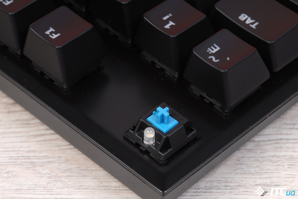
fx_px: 1305
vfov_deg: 8.7
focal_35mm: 158
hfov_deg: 13.0
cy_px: 100
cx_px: 149
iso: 100
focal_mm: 105
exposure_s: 1/2
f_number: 16
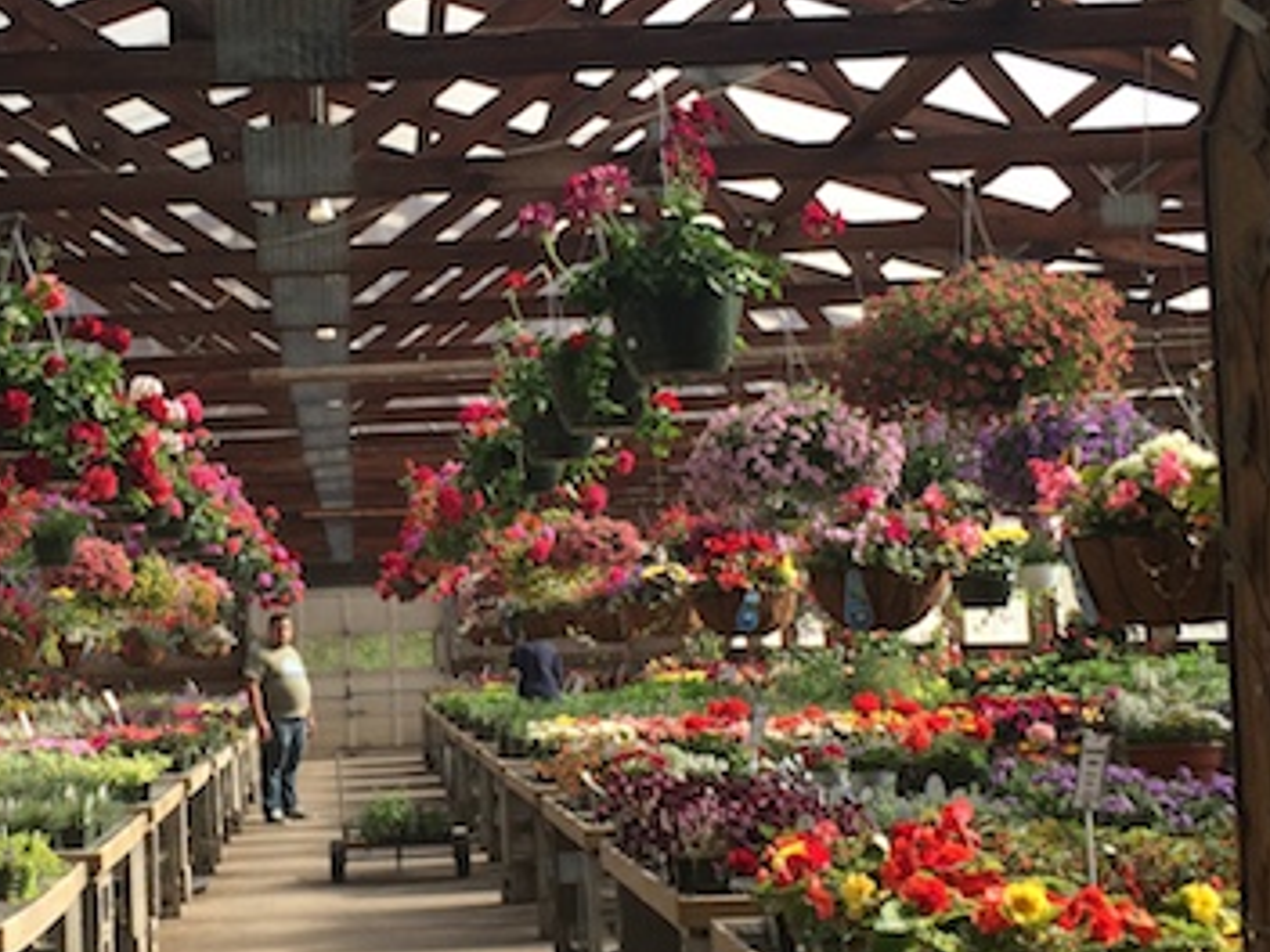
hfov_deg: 29.0
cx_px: 332
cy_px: 530
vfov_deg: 22.2
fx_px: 2421
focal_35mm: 66
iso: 32
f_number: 2.2
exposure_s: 1/513
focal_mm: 4.15
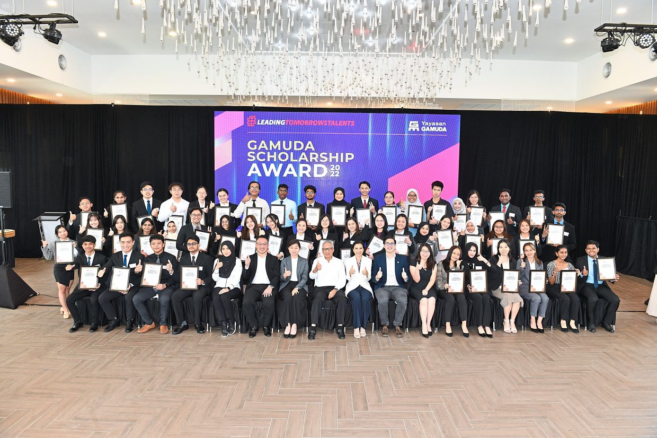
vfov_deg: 53.1
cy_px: 219
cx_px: 328
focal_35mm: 24
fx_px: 438
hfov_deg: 73.8
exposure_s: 1/60
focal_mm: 24
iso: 1000
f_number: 5
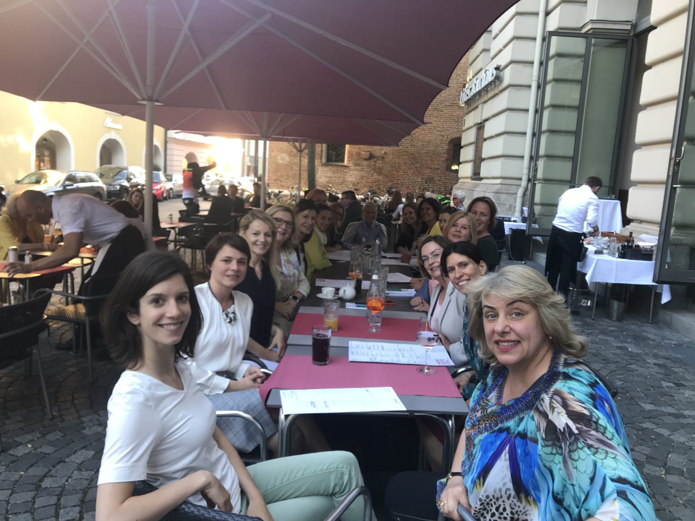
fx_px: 562
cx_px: 348
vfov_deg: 49.7
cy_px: 260
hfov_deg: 63.4
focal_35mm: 28
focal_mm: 3.99
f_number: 1.8
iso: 25
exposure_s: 1/50
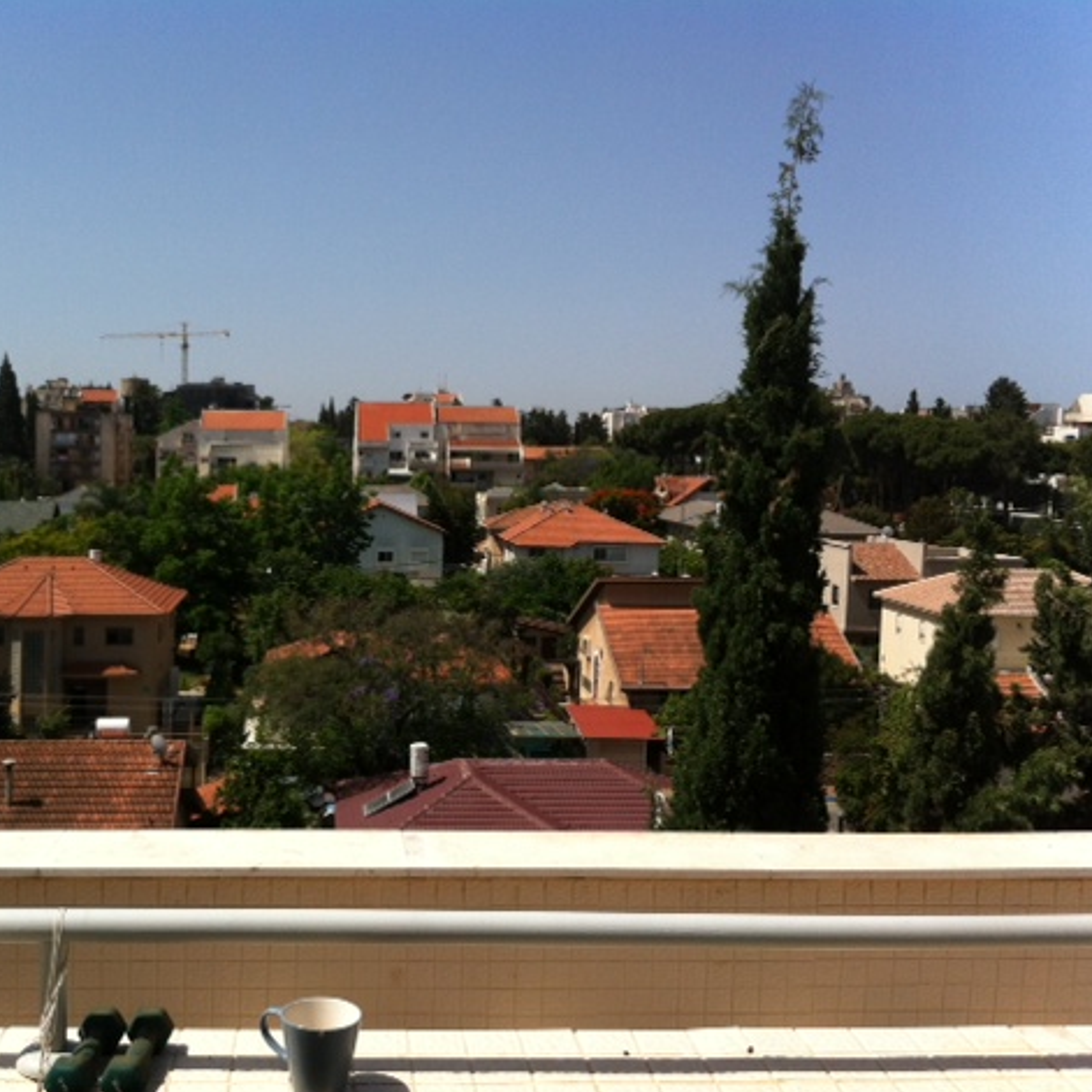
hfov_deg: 39.7
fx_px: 1499
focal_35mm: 42
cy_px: 549
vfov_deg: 40.0
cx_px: 392
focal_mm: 3.85
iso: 80
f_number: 2.8
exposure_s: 1/1774
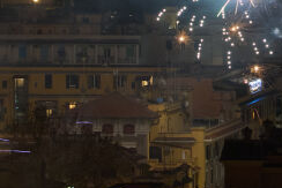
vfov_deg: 2.7
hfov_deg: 4.1
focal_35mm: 505
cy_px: -117
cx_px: 242
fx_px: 3958
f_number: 4.5
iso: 320
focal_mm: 70
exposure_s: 1/3
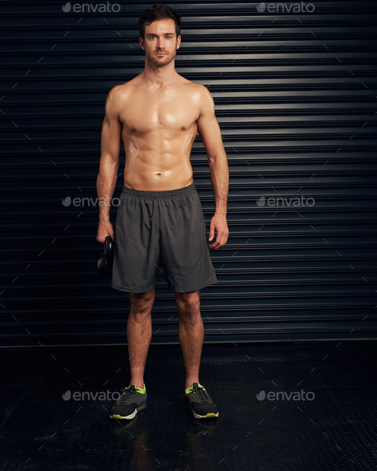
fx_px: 795
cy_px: 197
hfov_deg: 26.7
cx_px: 187
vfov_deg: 33.0
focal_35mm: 57
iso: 200
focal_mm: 50
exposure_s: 1/160
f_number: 10
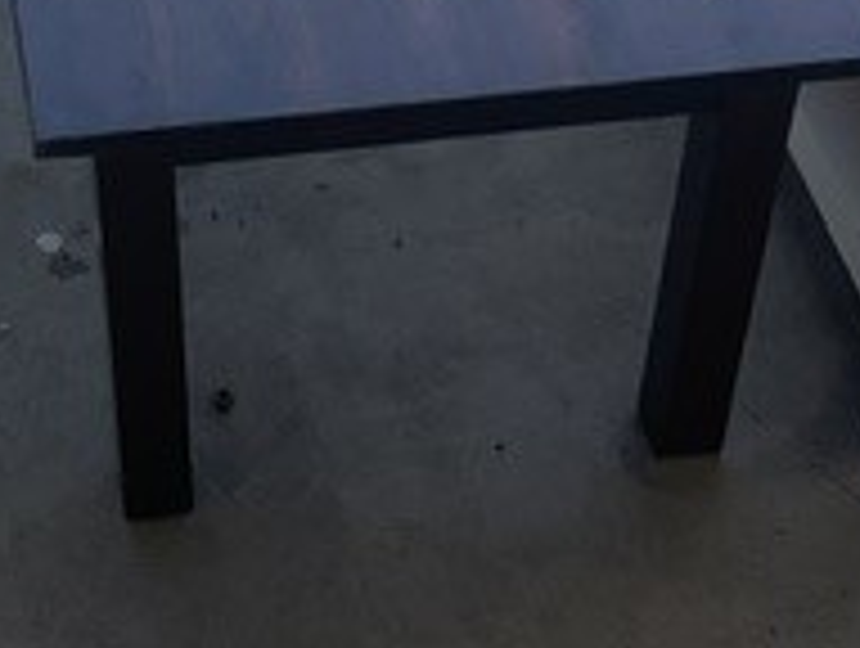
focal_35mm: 97
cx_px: 270
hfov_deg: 20.1
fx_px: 2414
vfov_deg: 14.8
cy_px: -140
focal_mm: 3
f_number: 1.8
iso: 16
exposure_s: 1/1279
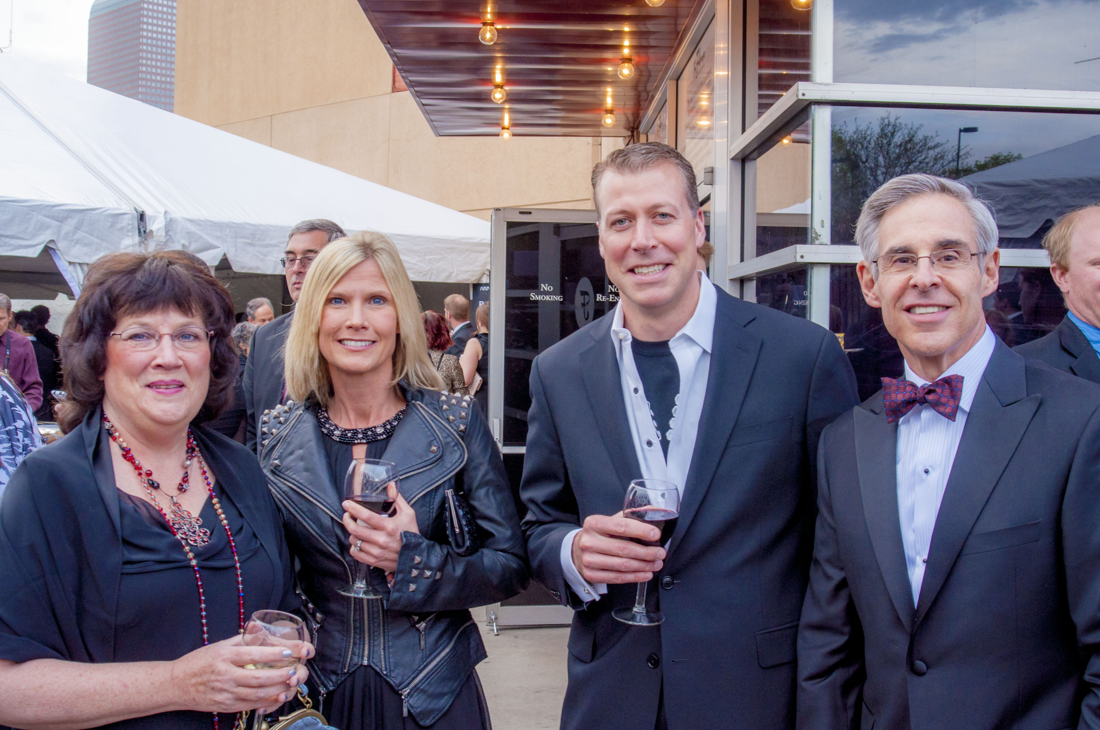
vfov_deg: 31.8
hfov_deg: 46.4
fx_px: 1282
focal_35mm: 42
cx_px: 550
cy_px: 365
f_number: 8
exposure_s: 1/60
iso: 320
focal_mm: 28
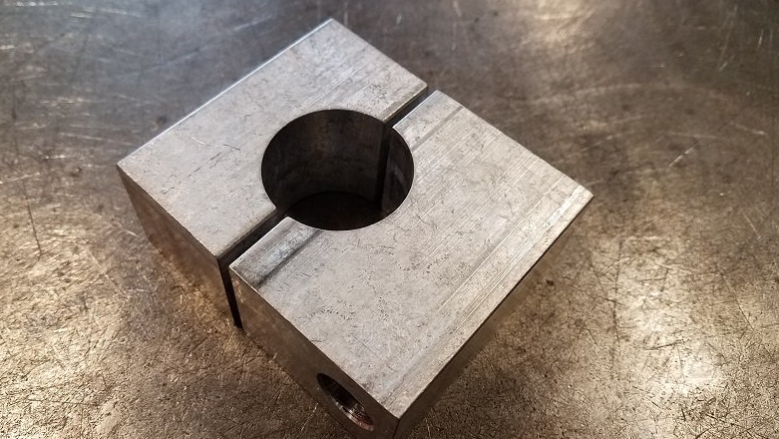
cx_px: 387
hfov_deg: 66.0
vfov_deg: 40.2
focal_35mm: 29
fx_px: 599
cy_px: 218
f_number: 1.7
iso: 160
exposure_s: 1/60
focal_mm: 4.2
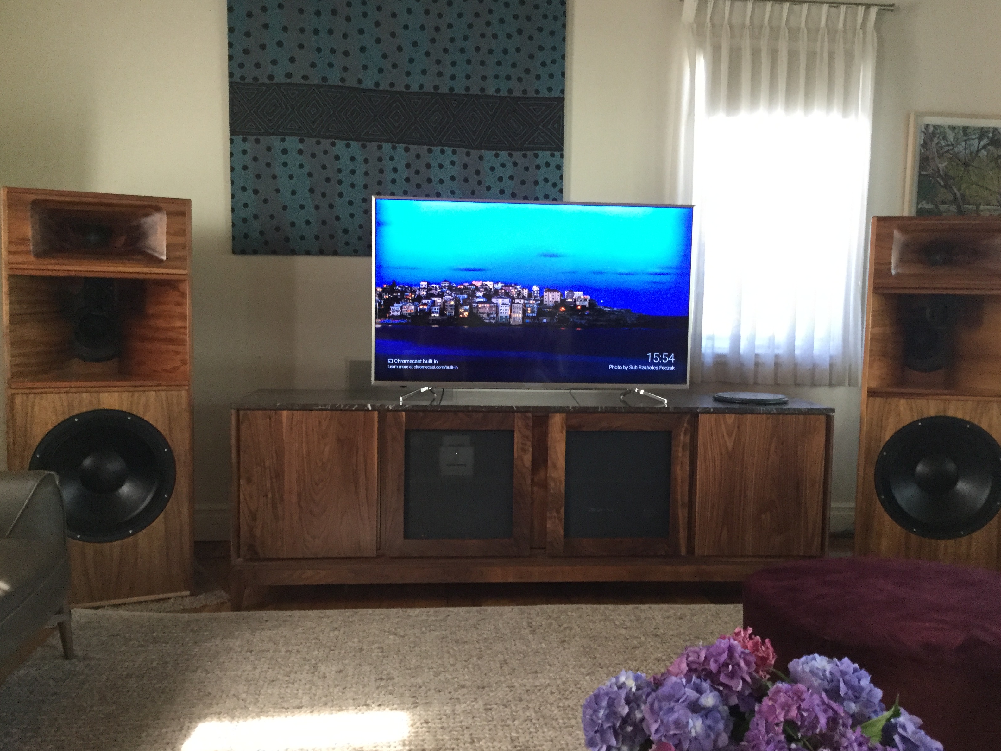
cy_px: 382
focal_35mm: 32
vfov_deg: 44.2
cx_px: 514
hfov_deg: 56.8
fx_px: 925
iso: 200
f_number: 2.4
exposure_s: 1/20
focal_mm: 3.3
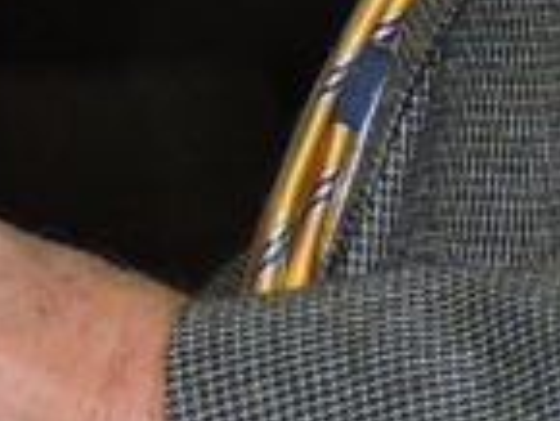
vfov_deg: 2.2
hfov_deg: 2.9
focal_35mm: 681
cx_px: 100
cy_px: -624
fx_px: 11026
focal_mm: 16.1
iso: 200
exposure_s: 1/60
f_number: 4.1
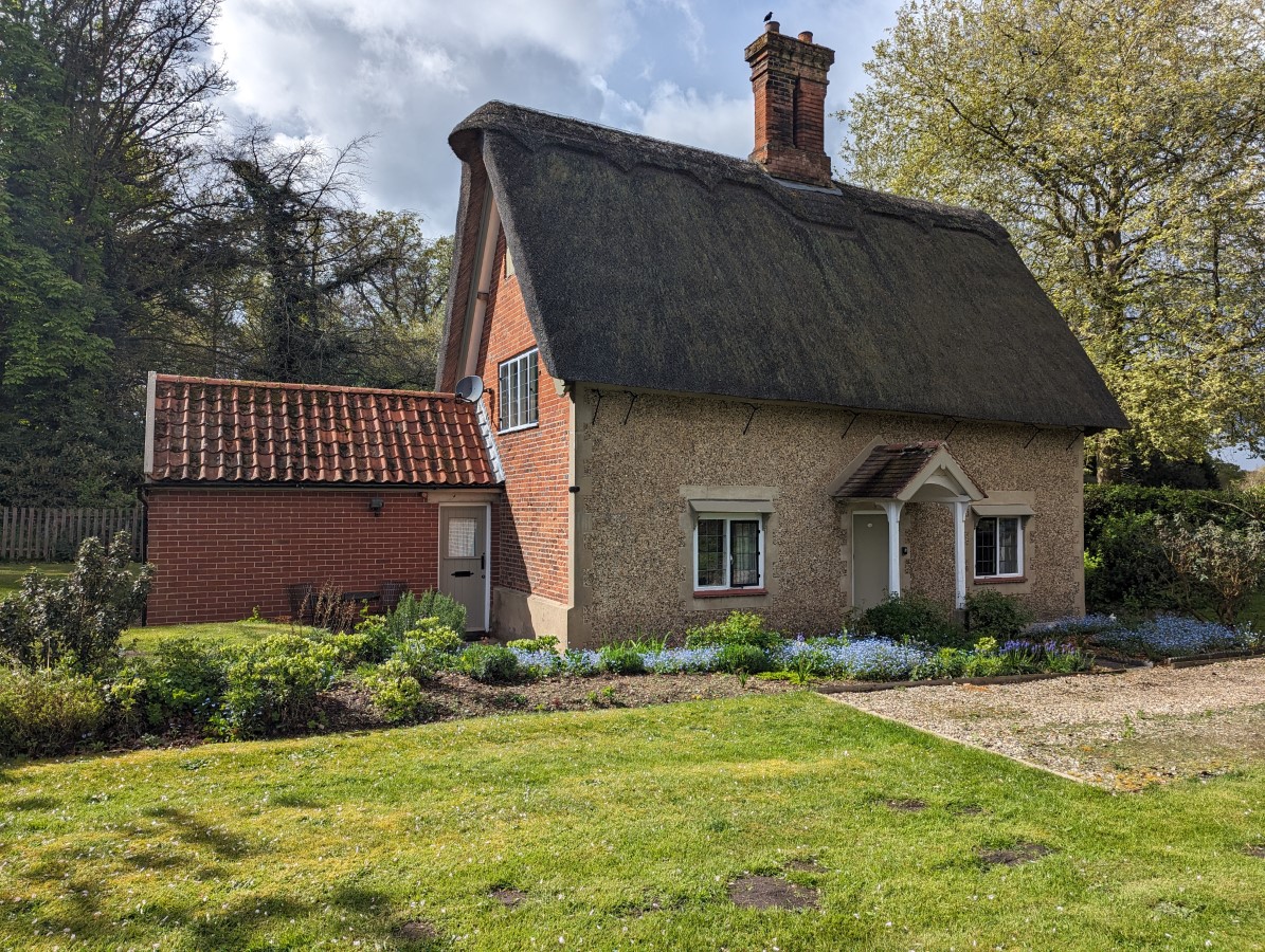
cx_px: 632
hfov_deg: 71.5
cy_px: 476
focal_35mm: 24
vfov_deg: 56.9
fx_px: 878
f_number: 1.85
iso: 50
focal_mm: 6.81
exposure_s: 1/3333
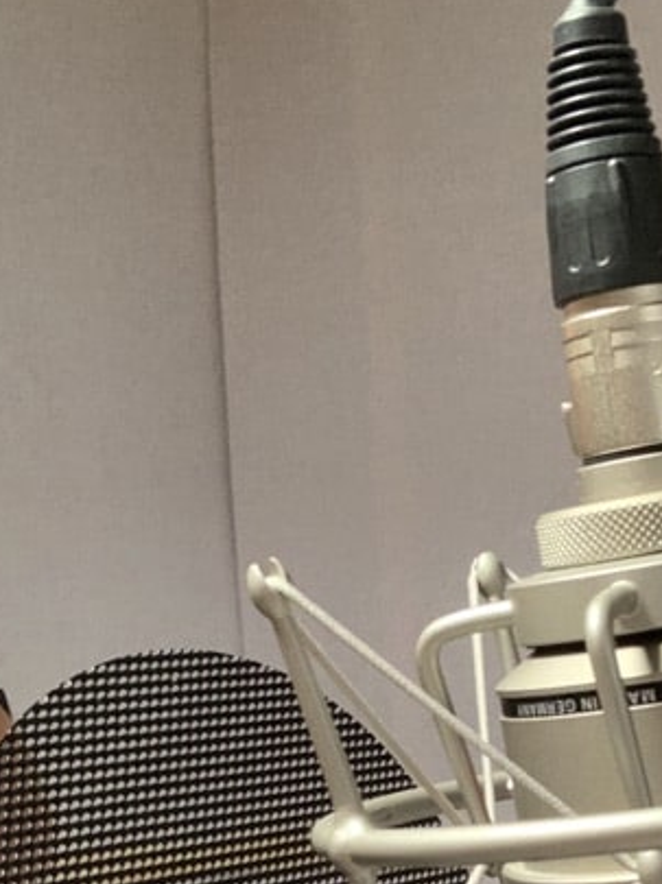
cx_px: 474
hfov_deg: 18.1
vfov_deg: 23.1
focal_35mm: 81
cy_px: 897
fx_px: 2069
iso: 200
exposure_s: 1/32
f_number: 2.2
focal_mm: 2.87
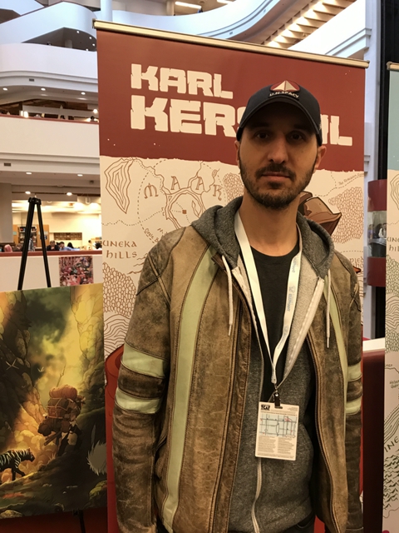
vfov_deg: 63.4
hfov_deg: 49.7
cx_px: 200
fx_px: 430
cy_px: 266
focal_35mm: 28
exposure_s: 1/15
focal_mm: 3.99
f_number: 1.8
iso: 40
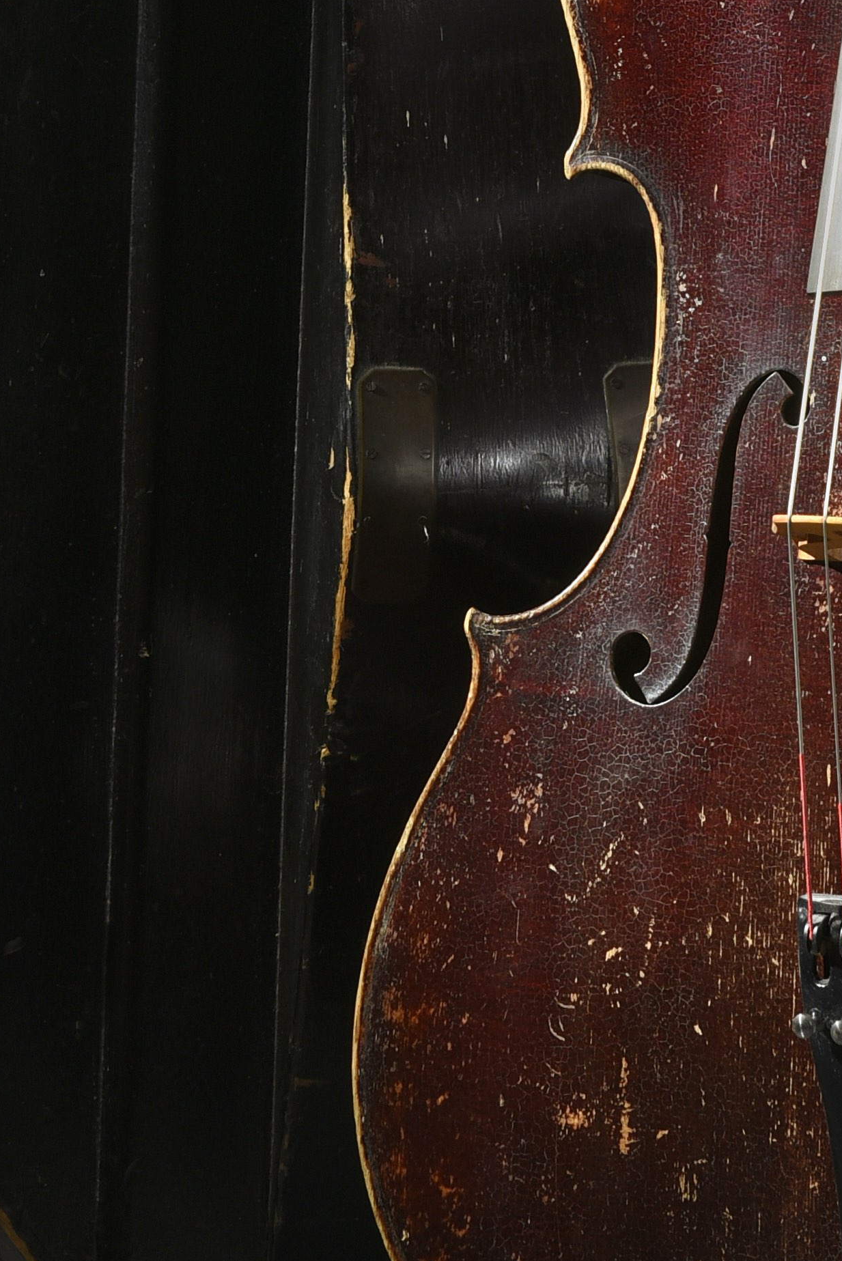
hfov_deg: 6.0
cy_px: -253
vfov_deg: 8.9
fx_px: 7991
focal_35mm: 228
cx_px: 611
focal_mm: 70
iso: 100
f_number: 16
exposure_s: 5
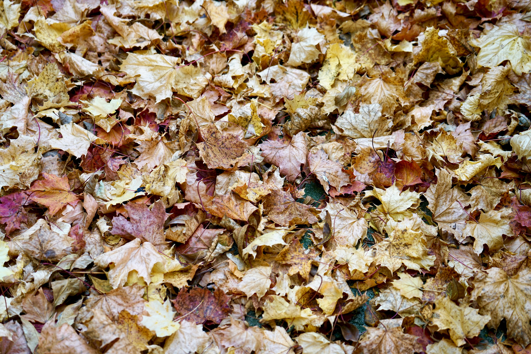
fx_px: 1032
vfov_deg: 19.5
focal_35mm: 70
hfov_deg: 28.8
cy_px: 177
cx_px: 266
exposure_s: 1/200
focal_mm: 70
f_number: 4.5
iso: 400
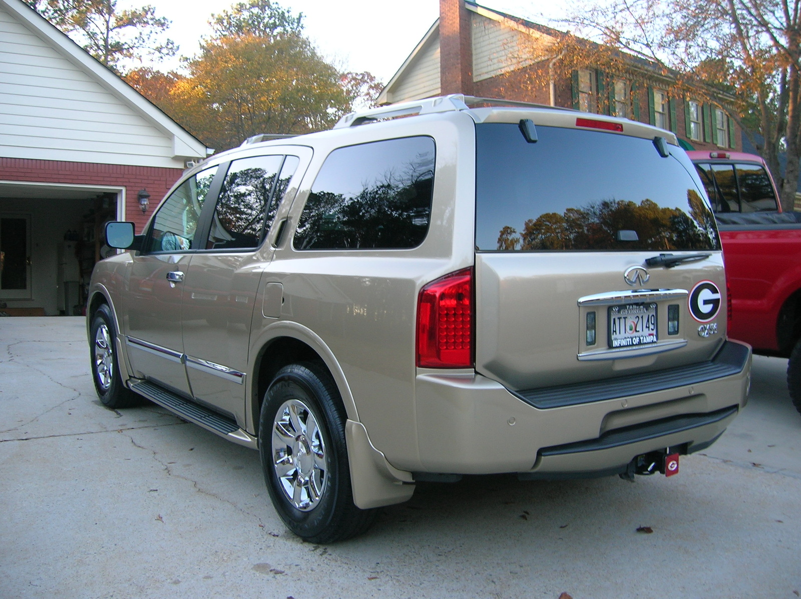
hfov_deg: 54.0
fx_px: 786
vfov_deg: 41.7
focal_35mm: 34
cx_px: 400
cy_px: 300
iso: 50
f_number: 2.9
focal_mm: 5.7
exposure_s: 1/39
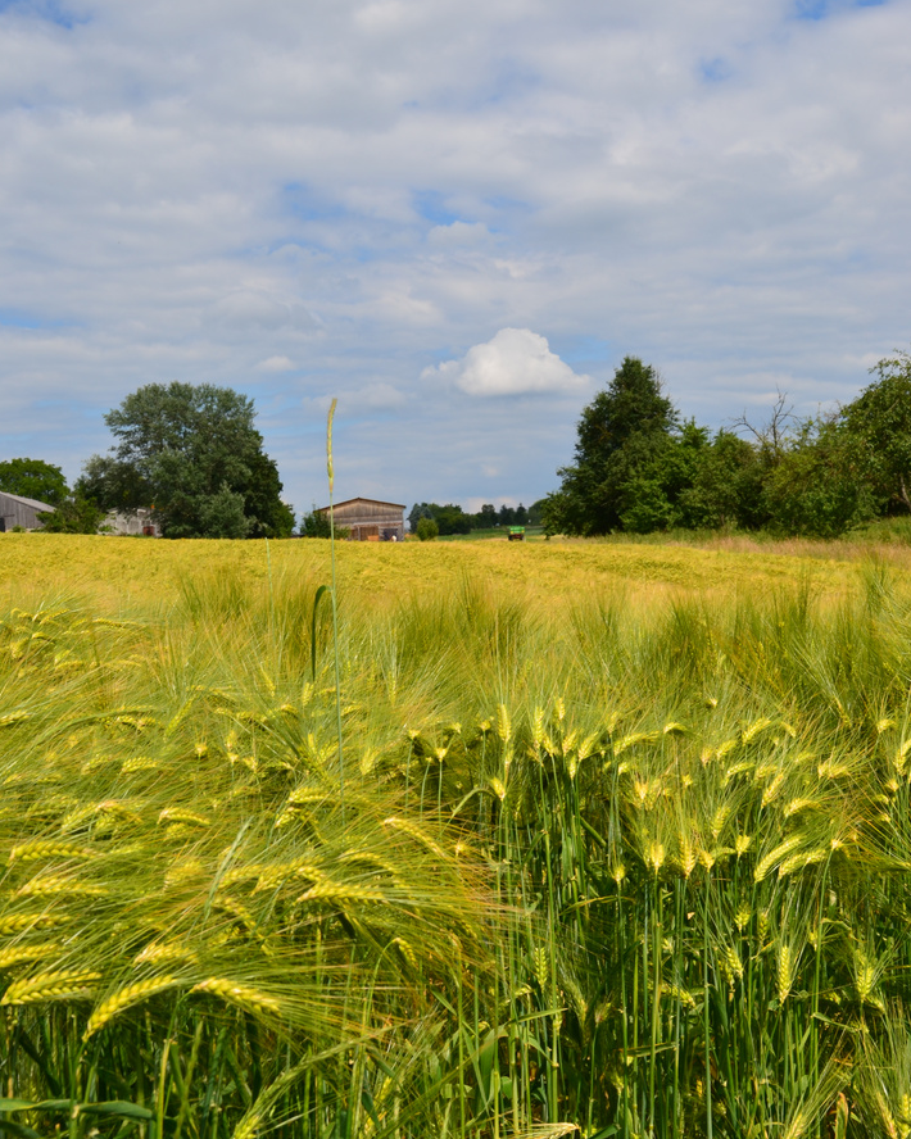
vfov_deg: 37.6
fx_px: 1671
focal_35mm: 50
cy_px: 598
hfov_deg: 30.5
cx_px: 454
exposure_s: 1/160
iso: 100
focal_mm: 29
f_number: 11
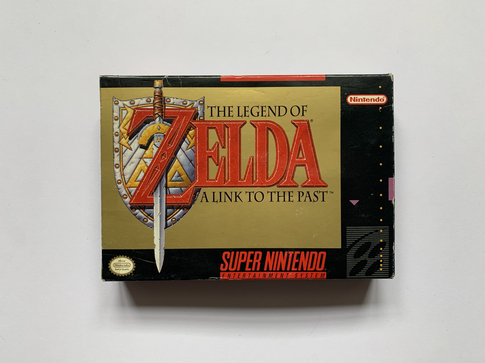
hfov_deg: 67.3
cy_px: 182
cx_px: 242
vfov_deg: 53.1
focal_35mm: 26
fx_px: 364
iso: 64
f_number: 1.8
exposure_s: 1/121
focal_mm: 4.25
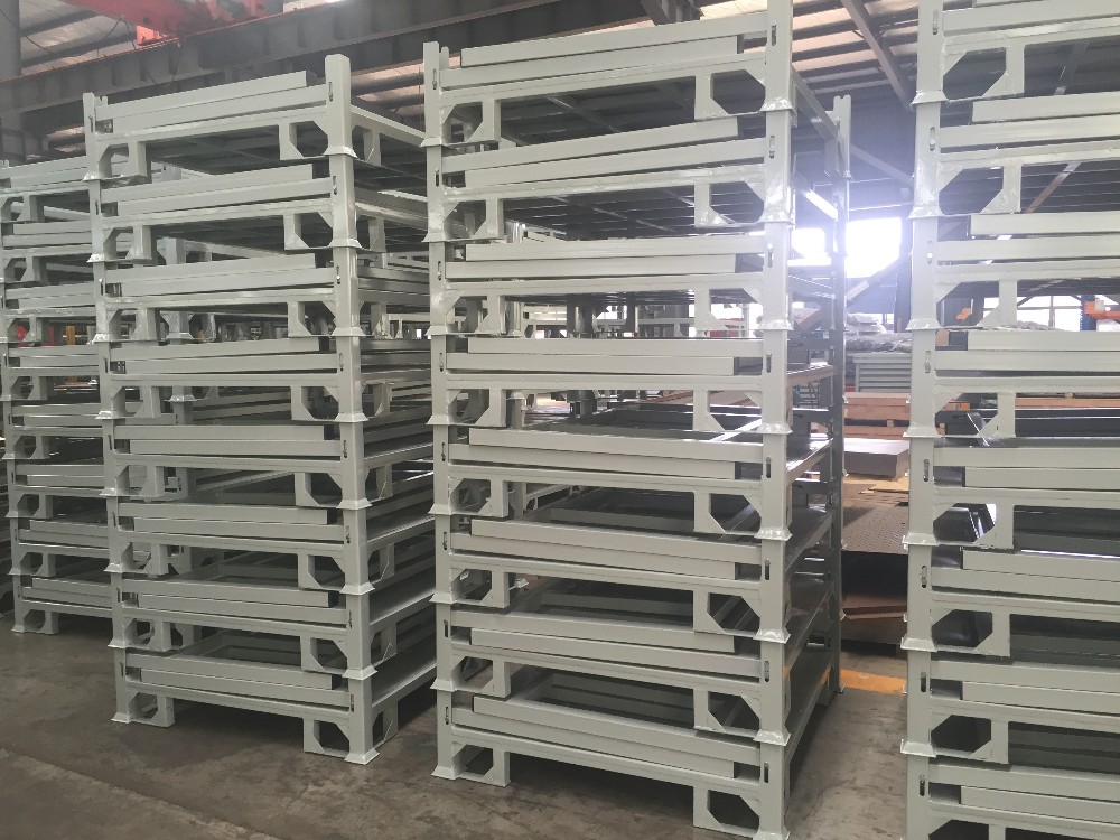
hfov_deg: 61.7
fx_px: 938
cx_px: 560
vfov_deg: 48.2
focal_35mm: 29
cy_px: 420
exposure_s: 1/33
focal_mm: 4.15
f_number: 2.2
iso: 32
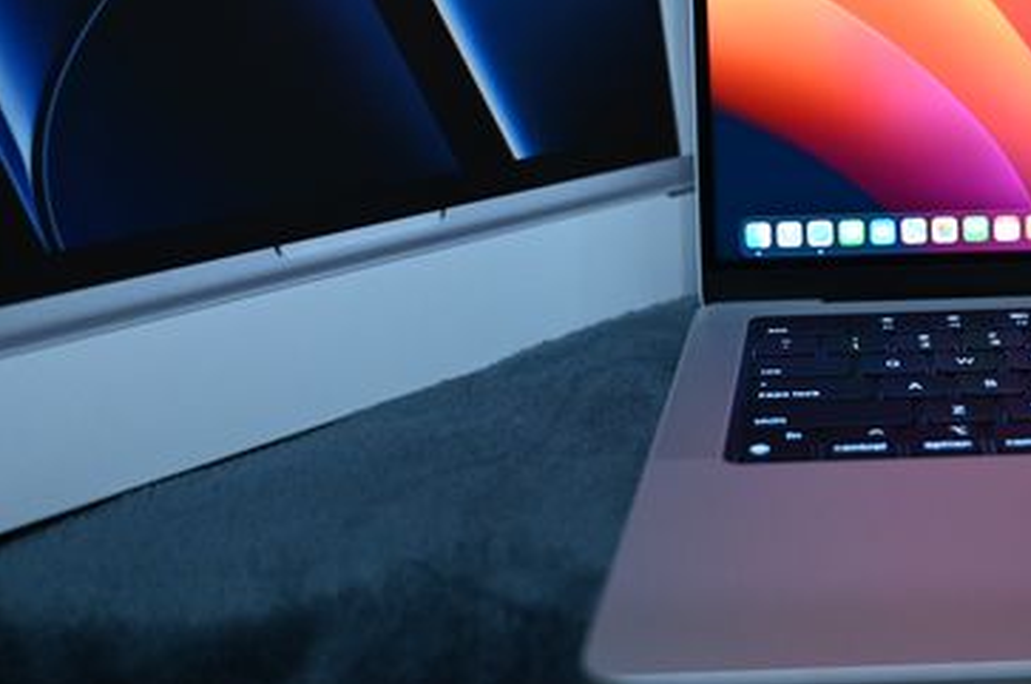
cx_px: 875
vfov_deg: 25.1
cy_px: 158
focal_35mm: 53
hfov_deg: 35.9
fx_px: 1513
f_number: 4
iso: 3200
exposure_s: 1/80
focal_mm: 29.5
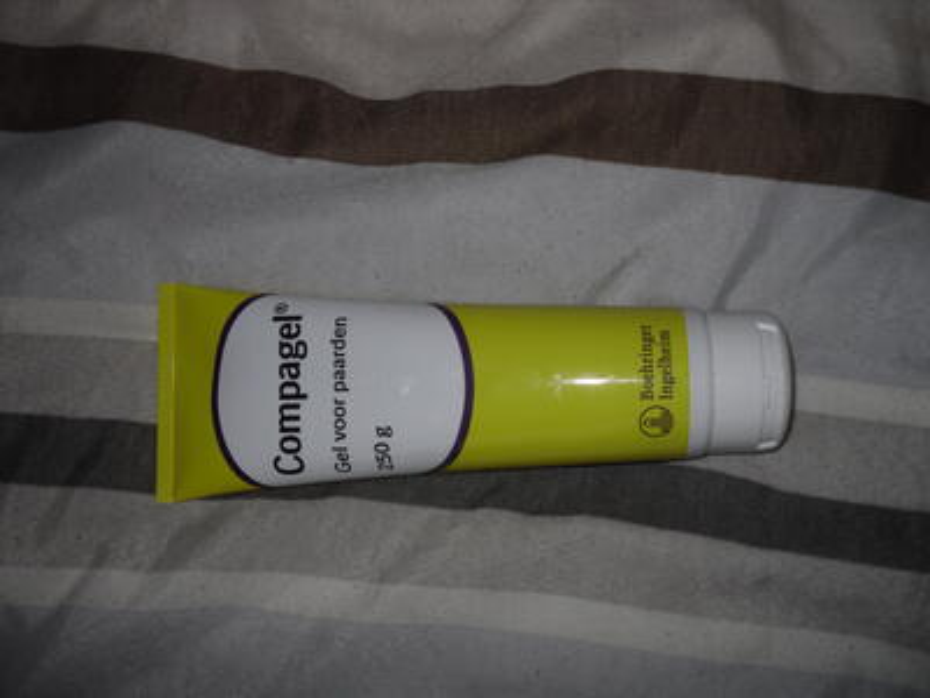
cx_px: 465
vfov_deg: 40.7
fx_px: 940
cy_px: 349
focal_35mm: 35
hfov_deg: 52.6
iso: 80
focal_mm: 6.3
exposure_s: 1/45
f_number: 3
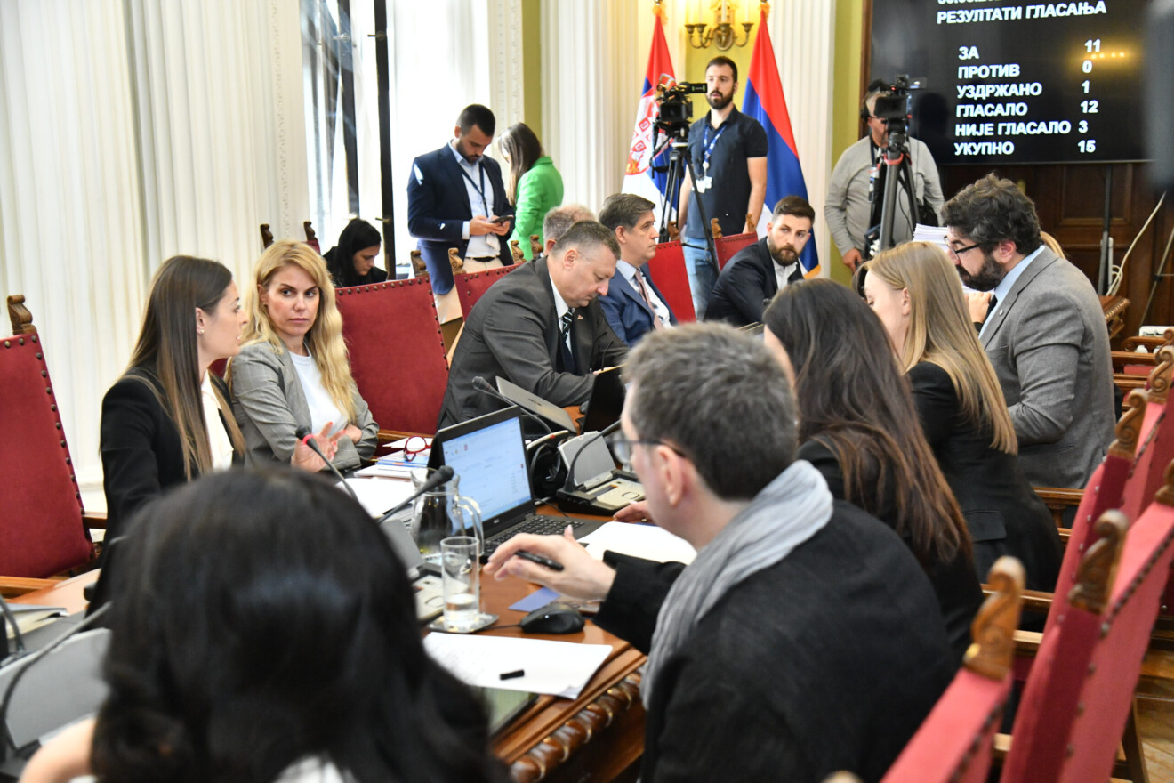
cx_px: 587
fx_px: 1630
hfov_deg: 39.6
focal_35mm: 50
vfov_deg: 27.0
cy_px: 392
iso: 4000
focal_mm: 50
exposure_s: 1/250
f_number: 4.5
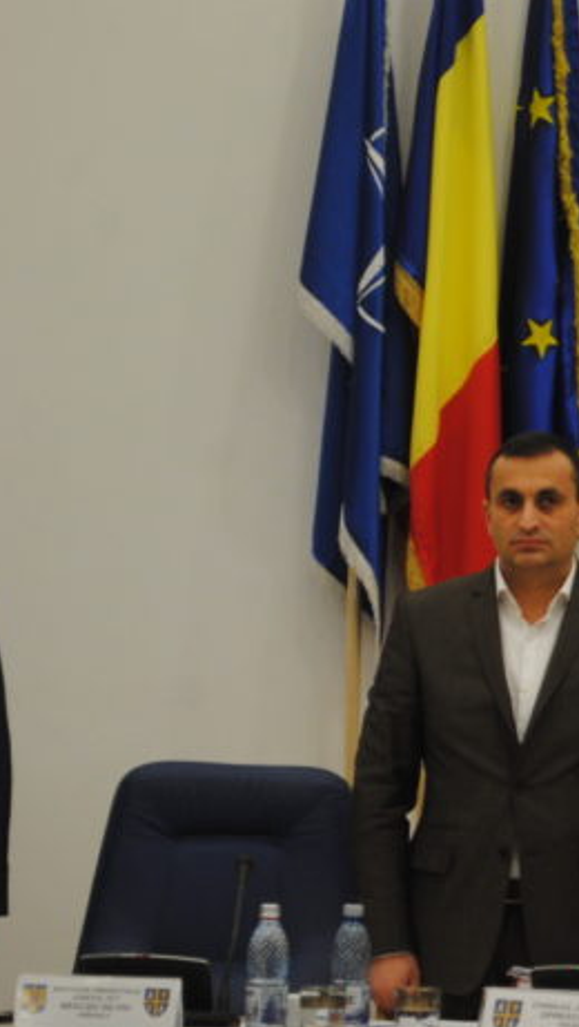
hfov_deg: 6.2
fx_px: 5234
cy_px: 674
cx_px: 1122
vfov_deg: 11.2
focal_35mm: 192
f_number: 5.6
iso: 400
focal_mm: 55
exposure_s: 1/20
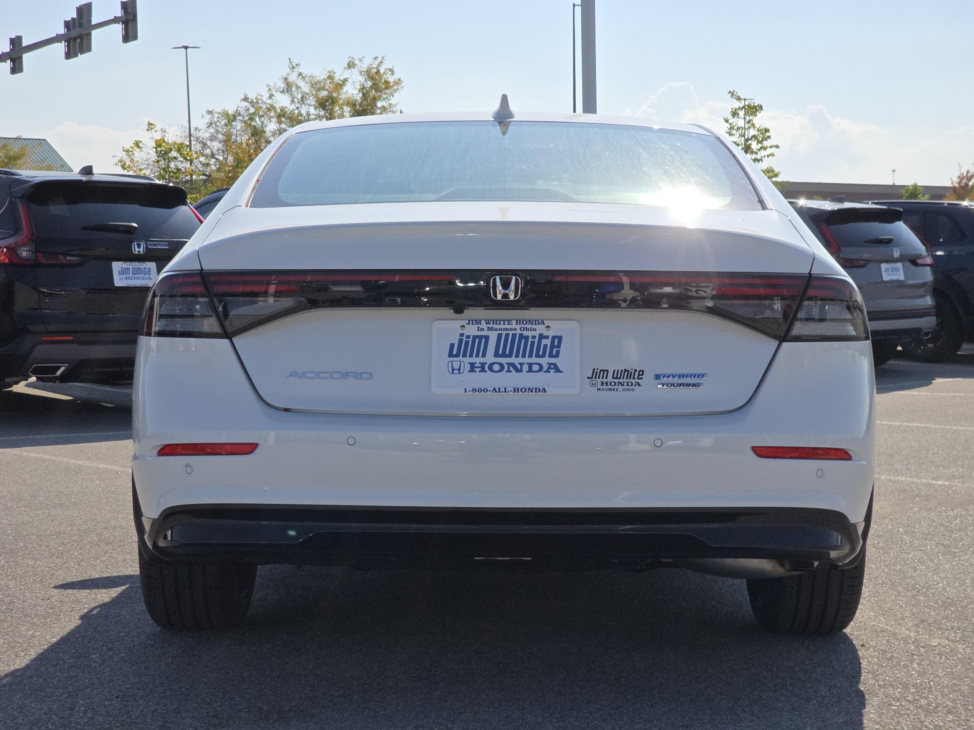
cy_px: 365
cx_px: 487
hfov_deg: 28.2
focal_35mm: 69
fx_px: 1941
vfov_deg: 21.3
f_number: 2.4
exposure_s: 1/3790
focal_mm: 7.9
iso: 50
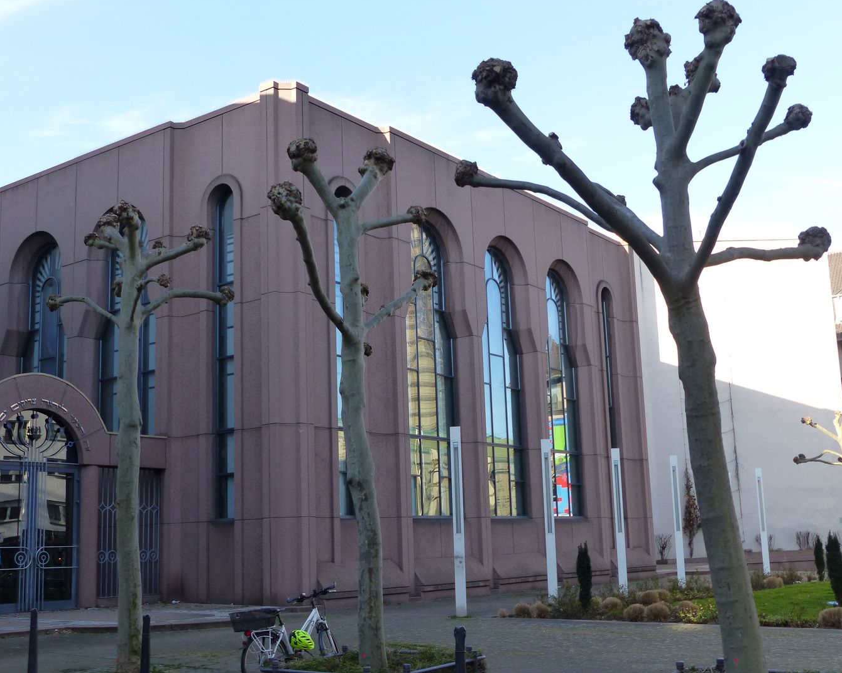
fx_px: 1072
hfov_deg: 42.9
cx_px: 401
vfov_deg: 34.9
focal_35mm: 43
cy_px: 335
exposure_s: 1/250
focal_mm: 7.4
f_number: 4
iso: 160
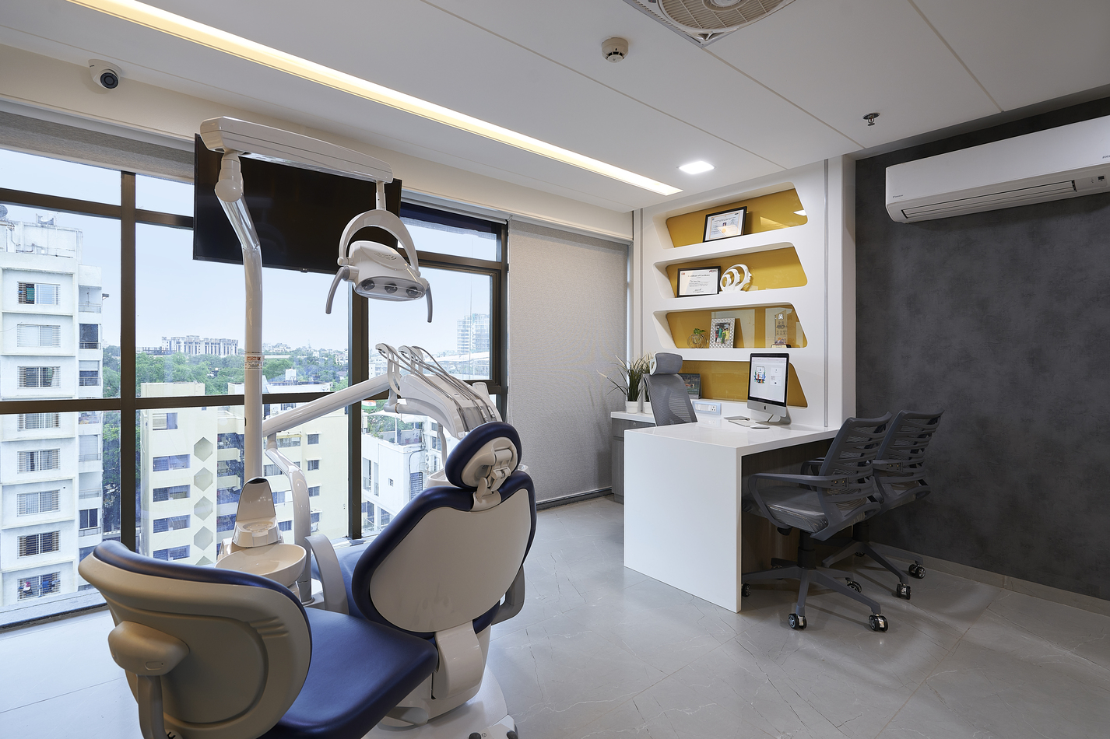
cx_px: 555
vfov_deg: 73.7
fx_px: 493
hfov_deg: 96.7
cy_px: 370
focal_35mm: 16
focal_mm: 16
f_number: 7.1
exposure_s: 1/8
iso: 160
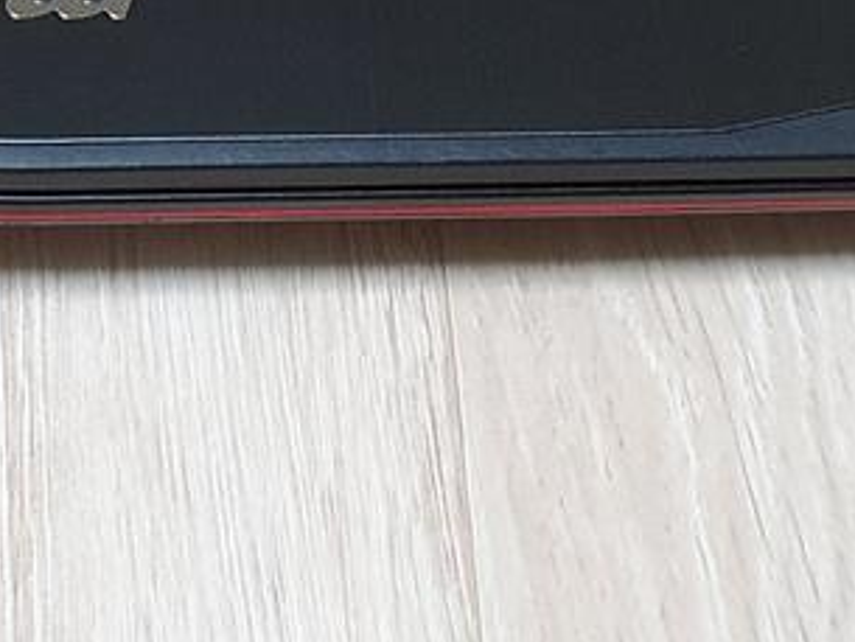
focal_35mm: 109
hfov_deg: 17.6
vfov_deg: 12.5
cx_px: 14
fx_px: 2693
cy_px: -474
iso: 320
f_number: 2.4
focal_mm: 4.32
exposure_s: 1/40
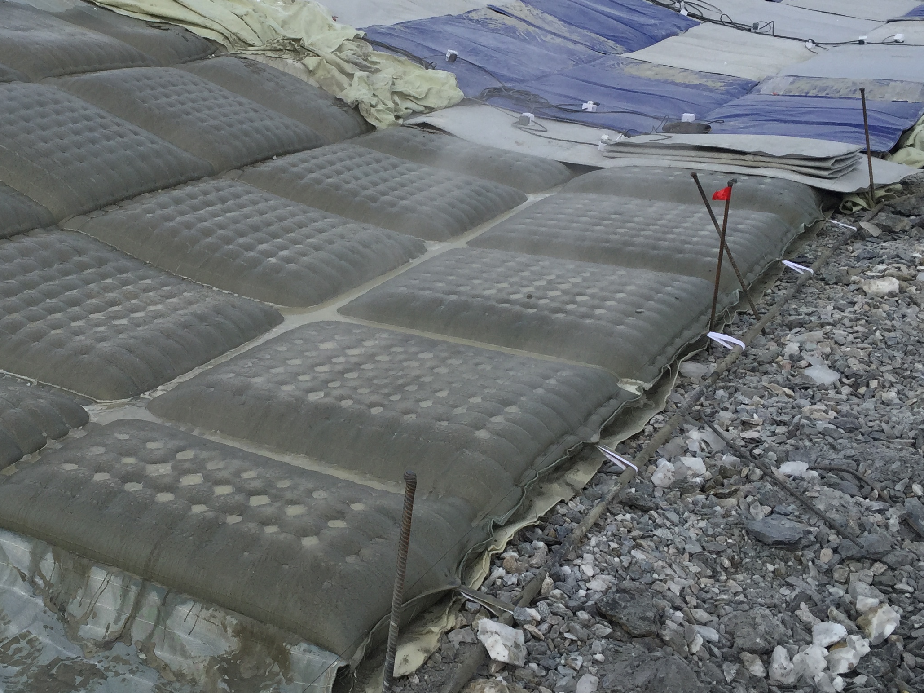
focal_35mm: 46
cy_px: 256
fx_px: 1228
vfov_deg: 31.4
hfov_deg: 40.6
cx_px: 284
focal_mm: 4.15
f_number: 2.2
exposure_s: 1/1364
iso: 32
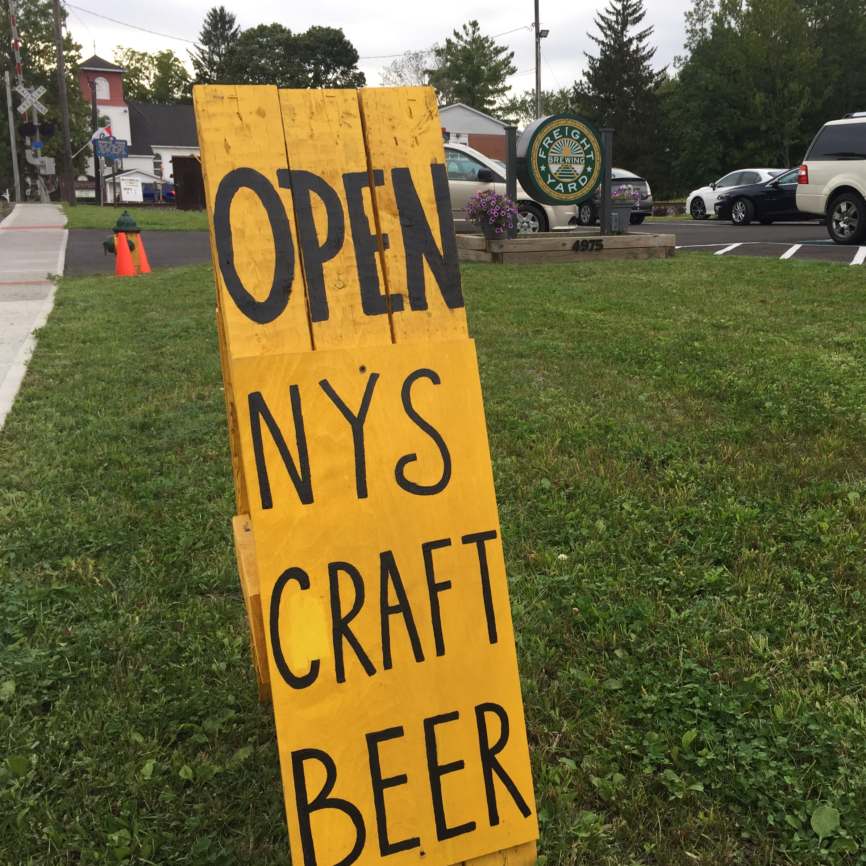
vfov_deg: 47.2
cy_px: 427
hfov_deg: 46.7
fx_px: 991
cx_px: 551
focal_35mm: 35
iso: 32
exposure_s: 1/169
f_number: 2.2
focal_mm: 4.15
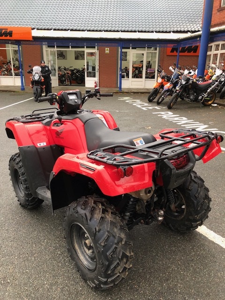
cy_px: 150
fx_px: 243
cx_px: 112
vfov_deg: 63.4
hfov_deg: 49.7
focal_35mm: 28
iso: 25
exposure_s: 1/33
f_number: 1.8
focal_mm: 4
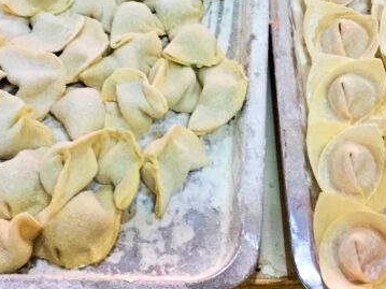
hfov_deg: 30.9
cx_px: 268
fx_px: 691
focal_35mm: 62
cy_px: 41
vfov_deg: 23.2
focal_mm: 4.15
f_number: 2.2
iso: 250
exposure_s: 1/33
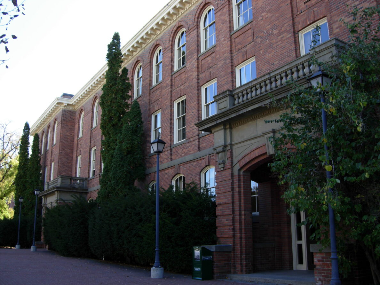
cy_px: 142
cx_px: 190
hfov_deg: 51.4
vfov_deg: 39.7
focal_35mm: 36
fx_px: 395
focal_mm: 7.5
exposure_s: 1/128
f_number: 3.8
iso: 50
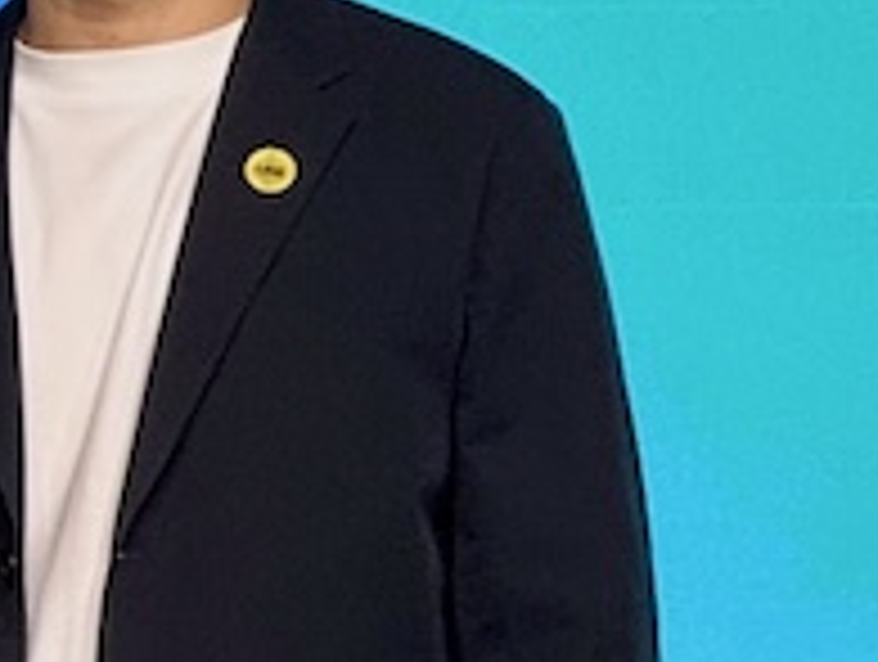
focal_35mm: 473
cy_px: 1000
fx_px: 12019
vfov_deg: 3.1
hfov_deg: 4.1
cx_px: -1531
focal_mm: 9
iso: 125
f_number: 2.8
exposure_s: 1/99
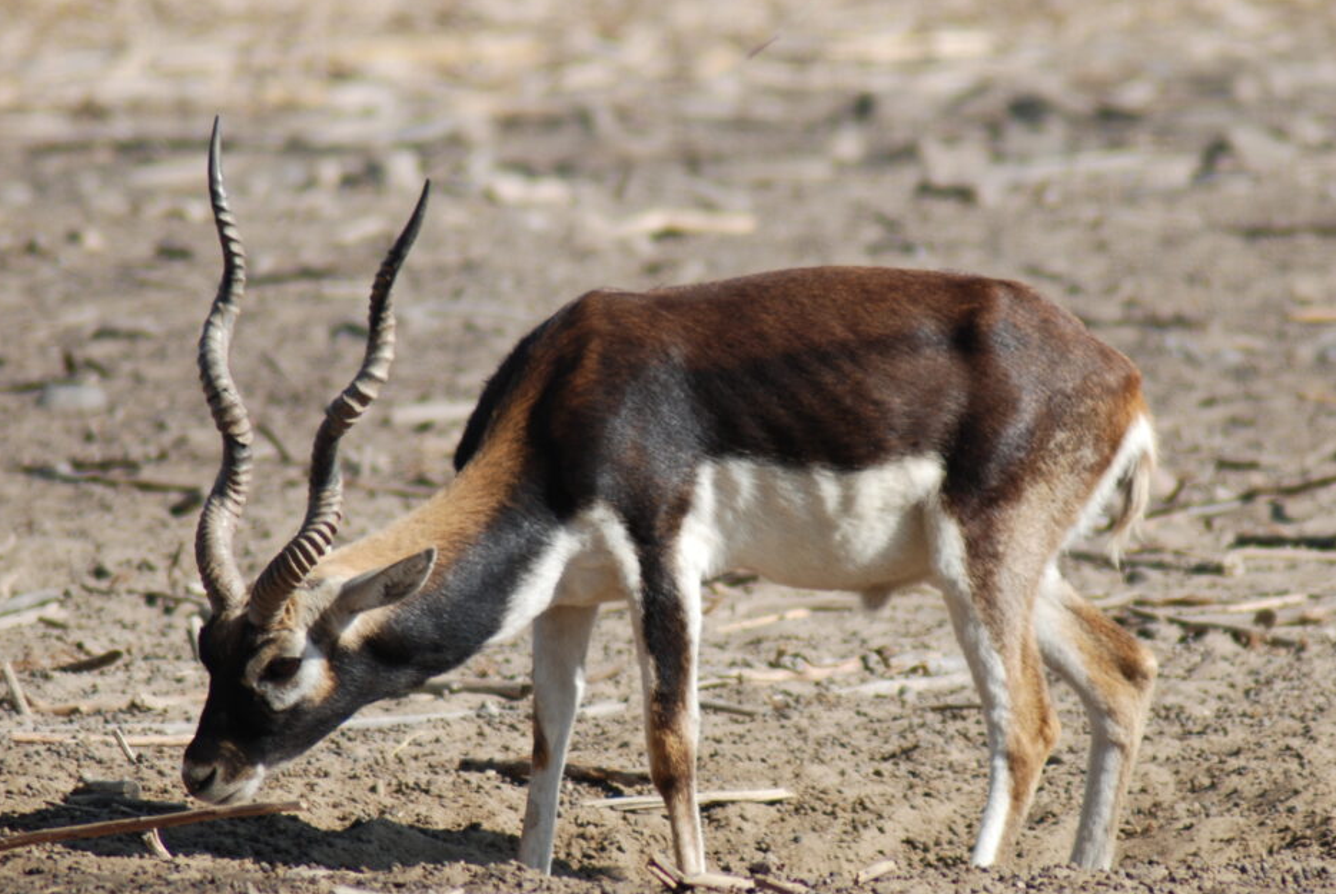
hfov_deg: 3.3
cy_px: 513
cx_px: 718
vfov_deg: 2.2
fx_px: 22922
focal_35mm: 617
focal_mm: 300
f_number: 5.6
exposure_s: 1/640
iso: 200
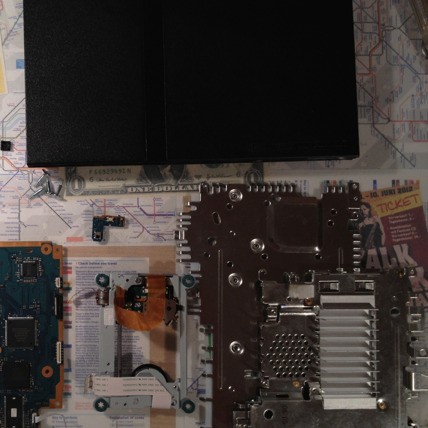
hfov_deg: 32.5
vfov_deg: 33.4
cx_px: 86
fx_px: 713
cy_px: 229
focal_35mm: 51
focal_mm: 4.28
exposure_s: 1/30
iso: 64
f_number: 2.4
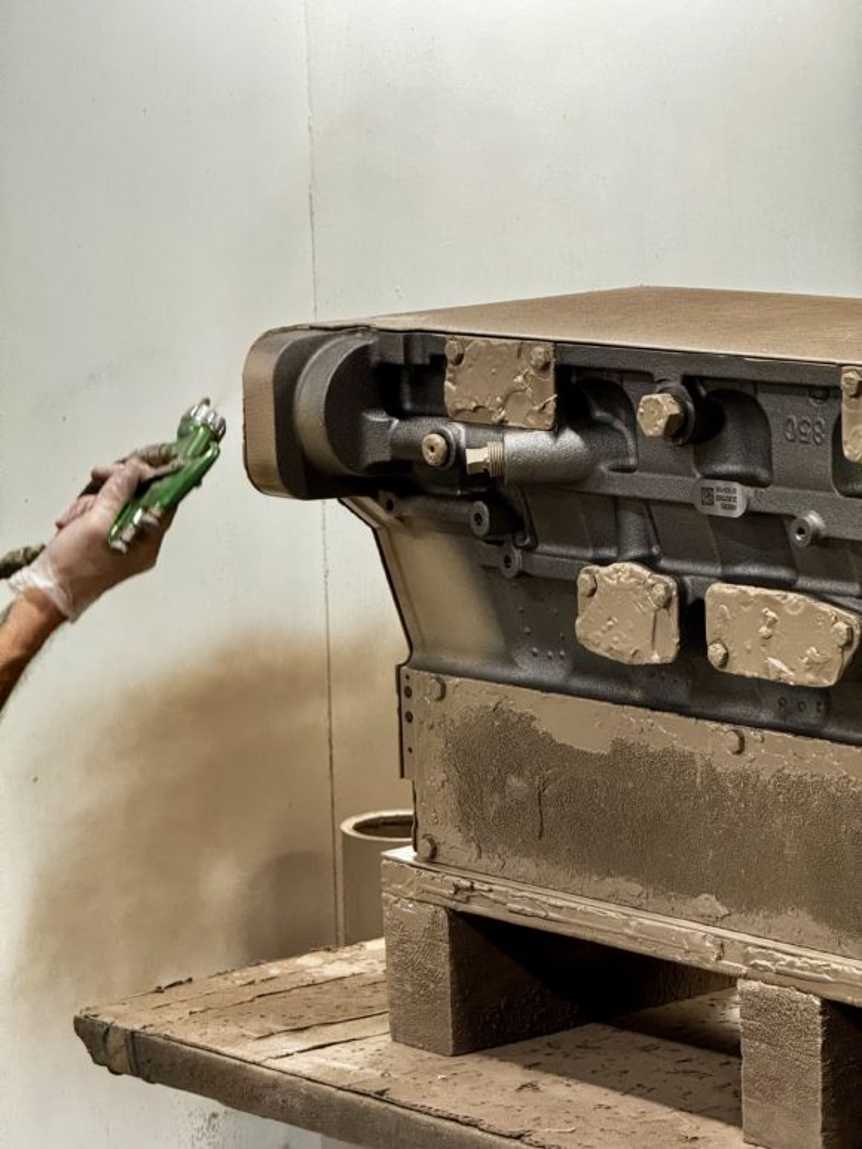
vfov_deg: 16.4
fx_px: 3983
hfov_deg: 12.4
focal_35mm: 120
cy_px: 574
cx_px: 431
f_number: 2.8
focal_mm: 15.66
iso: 200
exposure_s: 1/60
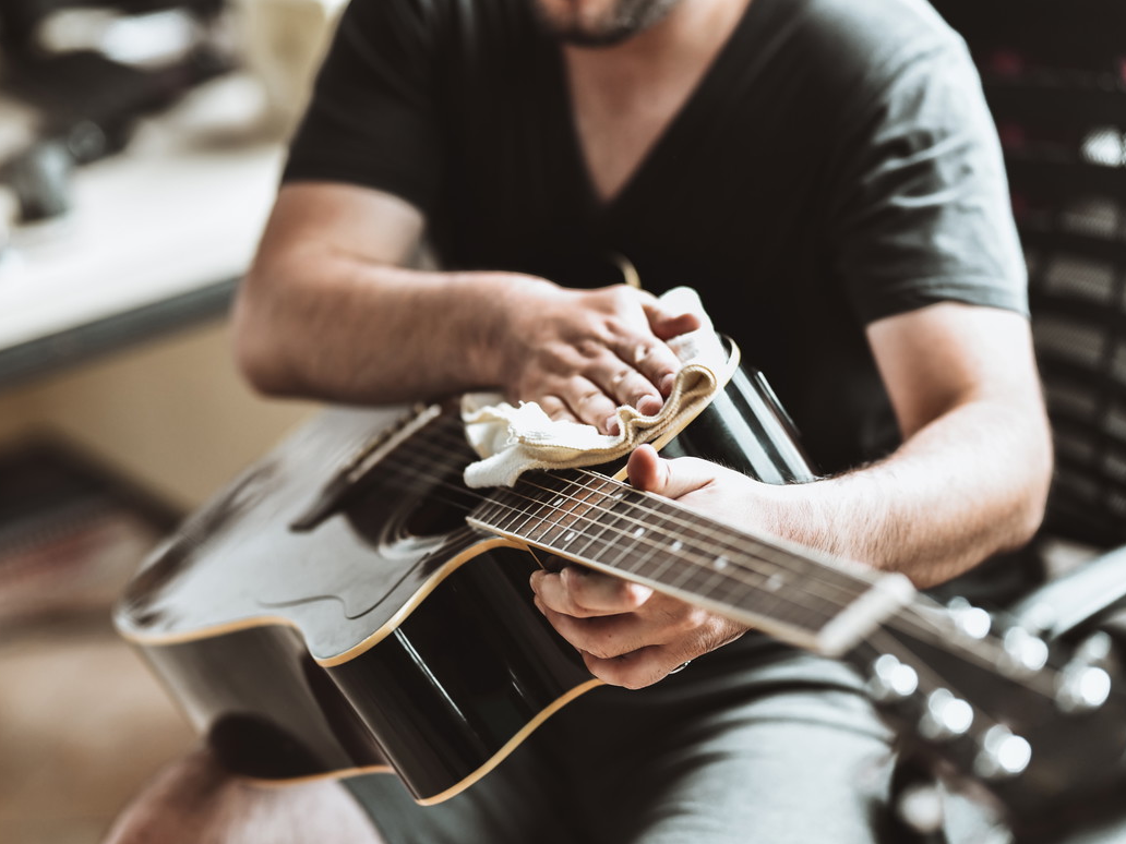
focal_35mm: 95
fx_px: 3090
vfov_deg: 15.6
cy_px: 426
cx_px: 492
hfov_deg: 20.6
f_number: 1.8
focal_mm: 85
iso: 400
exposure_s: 1/250
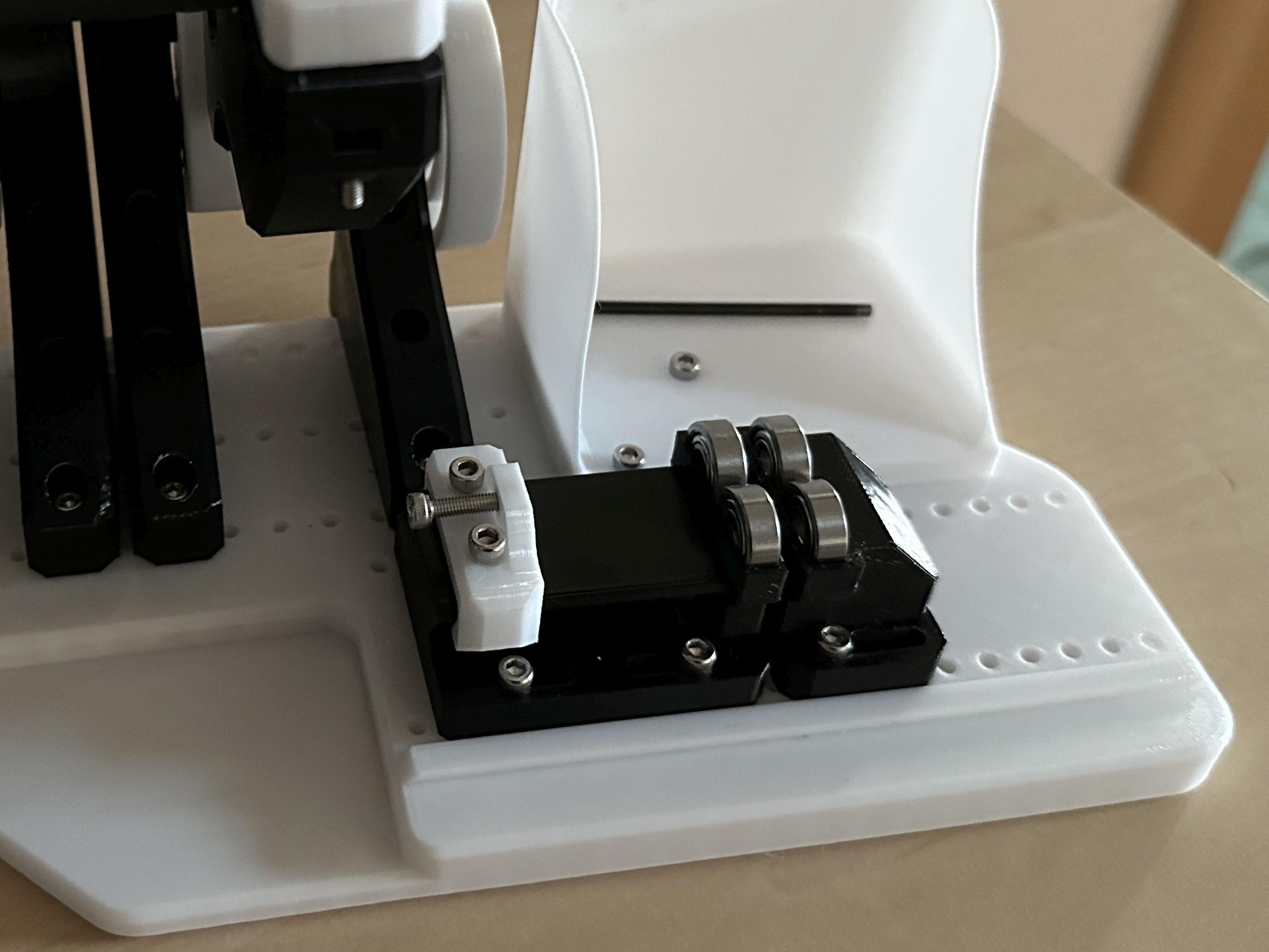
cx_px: 355
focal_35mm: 44
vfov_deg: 32.7
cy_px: 338
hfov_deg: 42.0
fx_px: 1613
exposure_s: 1/40
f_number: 1.78
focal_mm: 6.86
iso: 1000
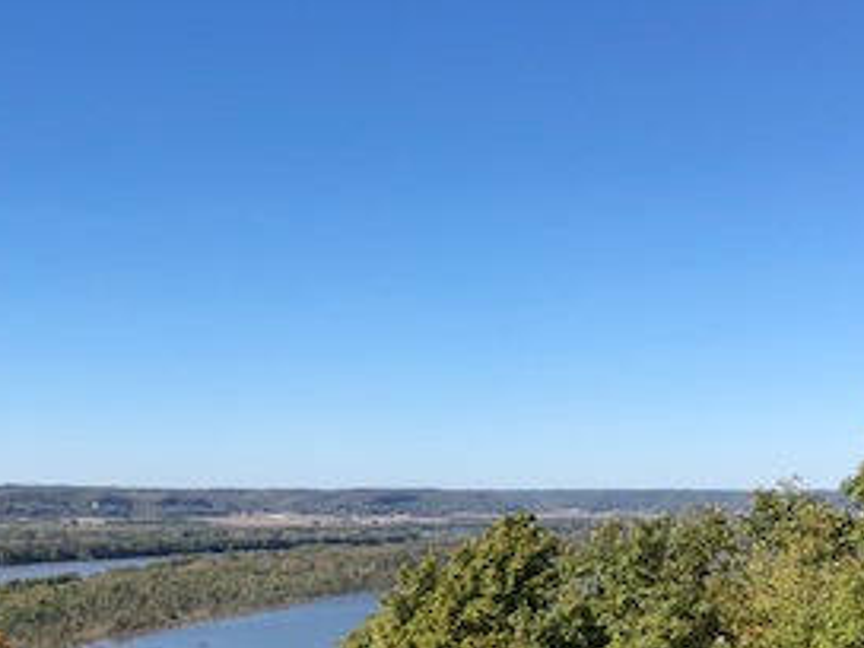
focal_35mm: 66
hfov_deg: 29.3
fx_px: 1647
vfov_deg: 21.9
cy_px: 527
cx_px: 340
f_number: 1.8
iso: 20
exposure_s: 1/2000
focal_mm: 3.99
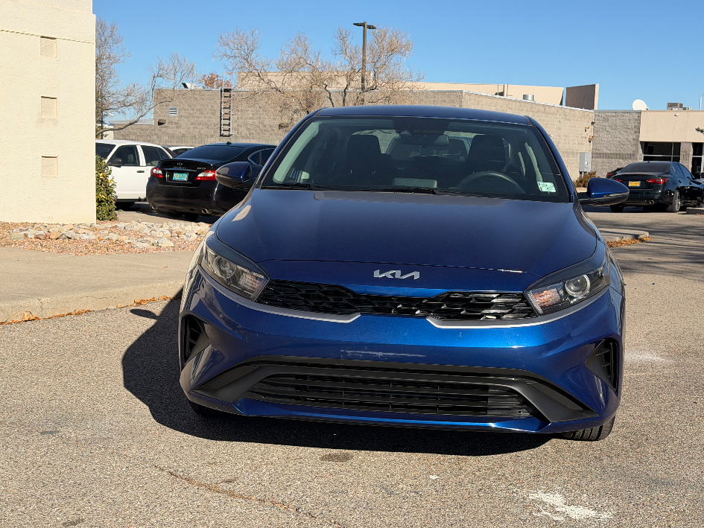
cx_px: 370
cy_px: 264
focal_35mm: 52
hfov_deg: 36.8
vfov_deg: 28.0
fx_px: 1058
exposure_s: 1/5208
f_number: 1.78
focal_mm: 6.76
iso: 64
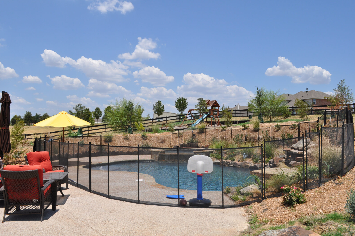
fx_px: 325
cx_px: 178
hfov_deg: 57.3
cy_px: 118
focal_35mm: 33
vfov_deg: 39.9
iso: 200
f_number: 11
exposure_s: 1/500
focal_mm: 22
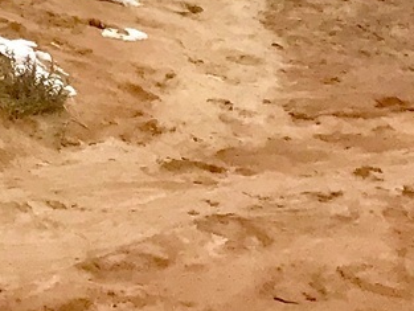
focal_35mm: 179
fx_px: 2142
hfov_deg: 9.2
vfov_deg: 7.3
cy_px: -652
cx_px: -772
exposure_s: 1/2994
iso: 20
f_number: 1.8
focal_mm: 3.99
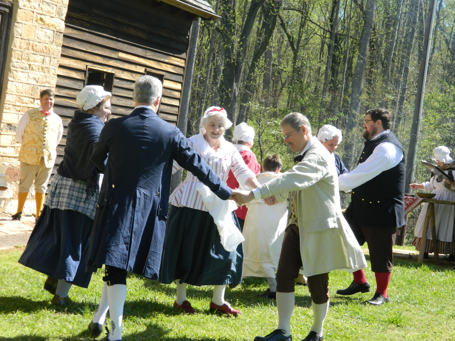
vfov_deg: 17.6
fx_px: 1104
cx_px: 228
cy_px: 170
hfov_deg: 23.3
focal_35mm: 84
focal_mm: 15.1
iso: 110
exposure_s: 1/320
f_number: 4.2
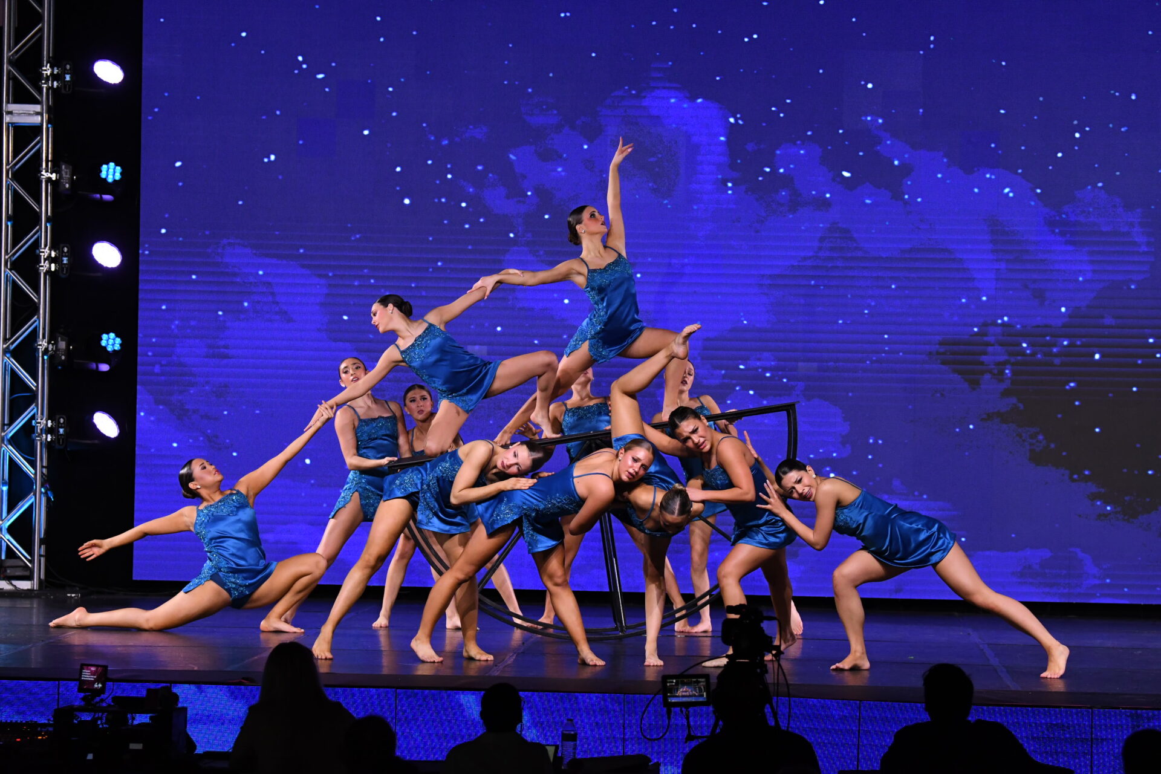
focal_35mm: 158
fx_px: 5079
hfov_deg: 13.0
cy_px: 387
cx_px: 580
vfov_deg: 8.7
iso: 2500
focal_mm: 105
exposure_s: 1/800
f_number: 4
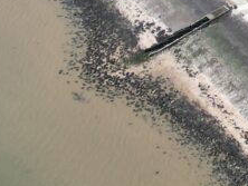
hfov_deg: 11.8
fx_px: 1191
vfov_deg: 8.3
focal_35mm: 166
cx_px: 251
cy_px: -248
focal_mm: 6.72
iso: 120
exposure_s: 1/2500
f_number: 1.7
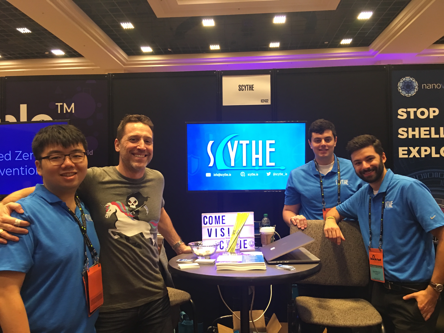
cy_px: 166
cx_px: 222
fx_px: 372
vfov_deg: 48.2
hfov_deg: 61.7
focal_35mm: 29
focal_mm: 4.15
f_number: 2.2
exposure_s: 1/15
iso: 80
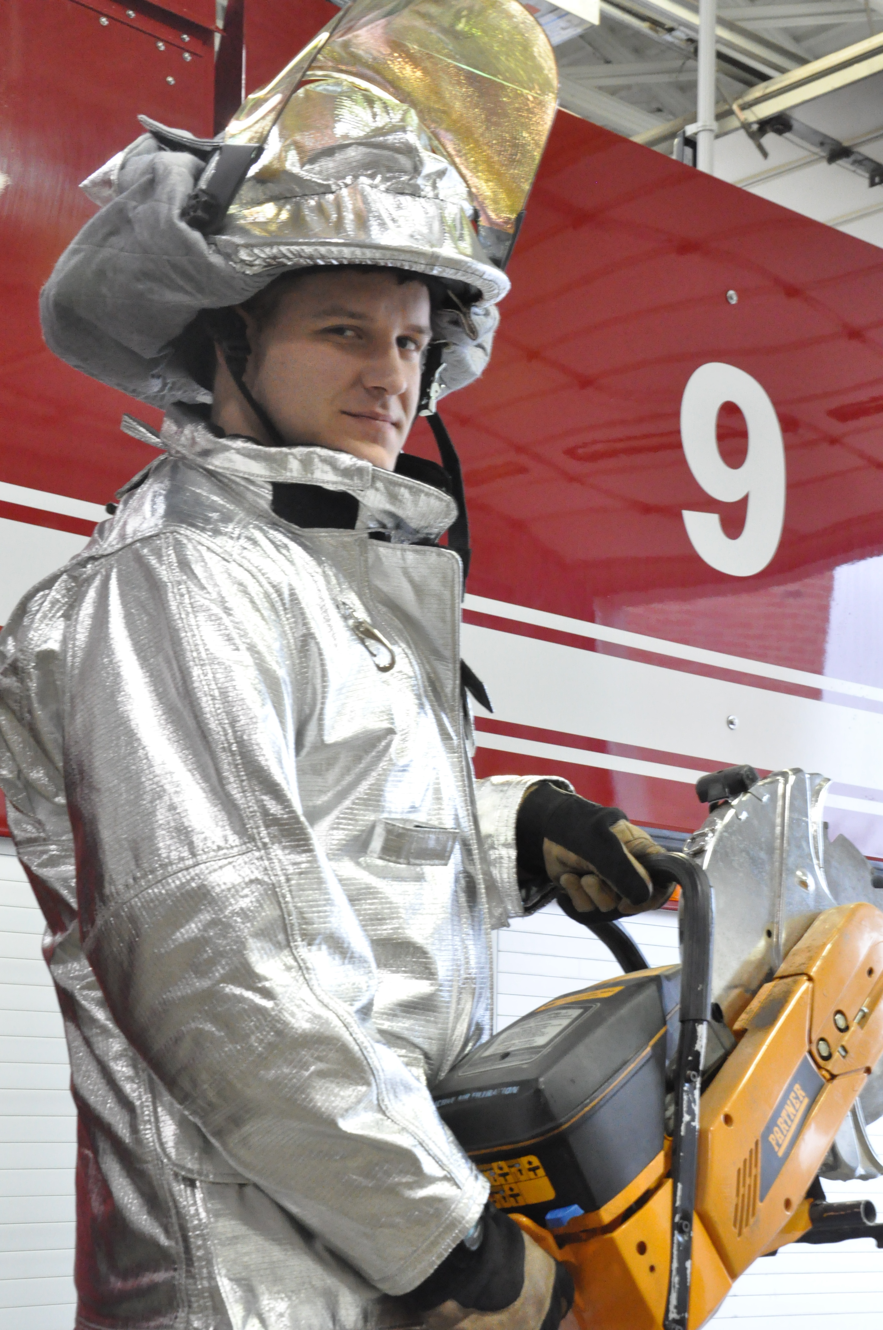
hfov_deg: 21.5
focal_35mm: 63
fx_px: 2324
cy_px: 665
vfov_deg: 31.9
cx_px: 442
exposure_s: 1/30
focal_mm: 42
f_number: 11
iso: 3200
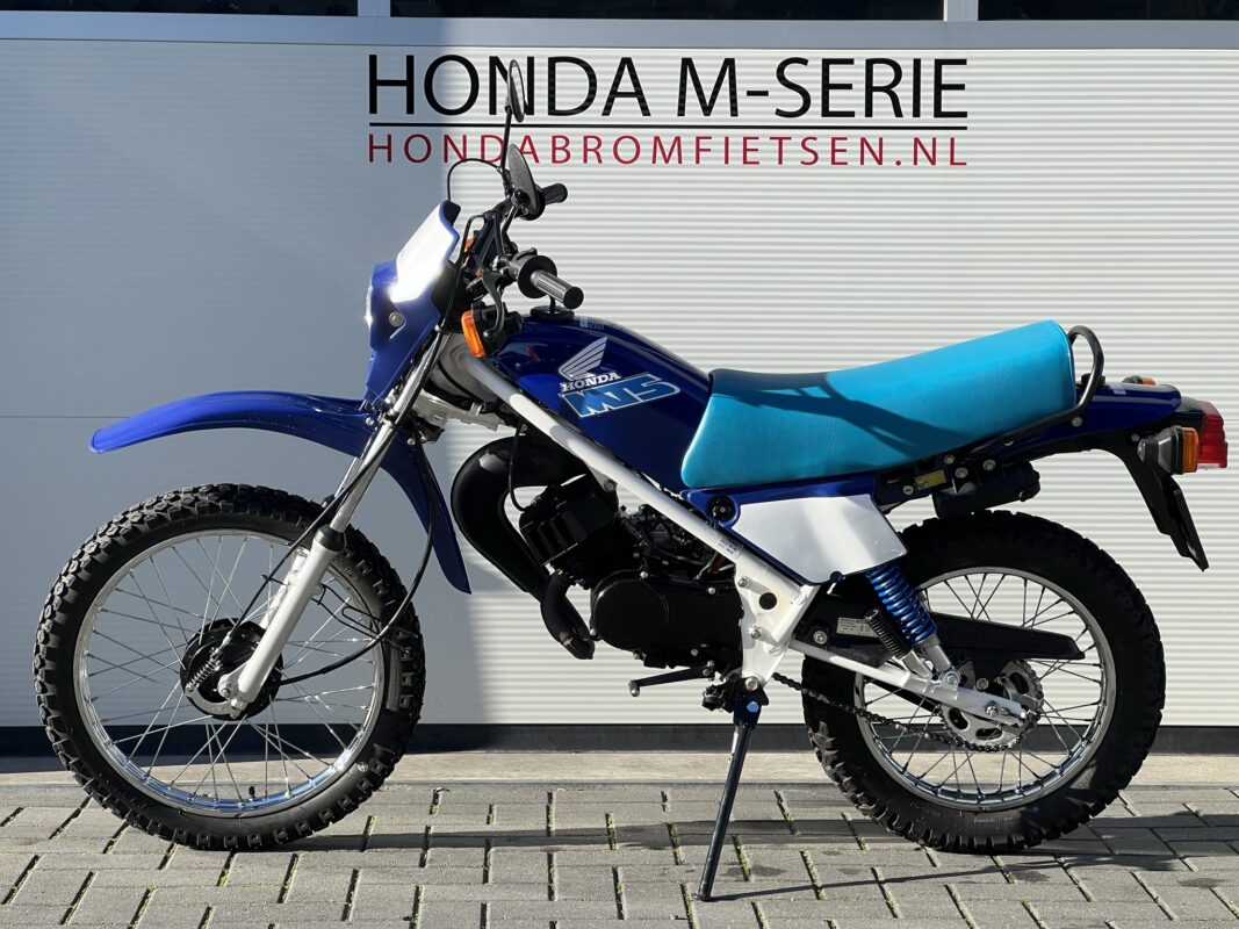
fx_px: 2756
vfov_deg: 19.1
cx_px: 620
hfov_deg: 25.3
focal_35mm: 77
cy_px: 464
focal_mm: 9
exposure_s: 1/369
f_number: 2.8
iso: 32
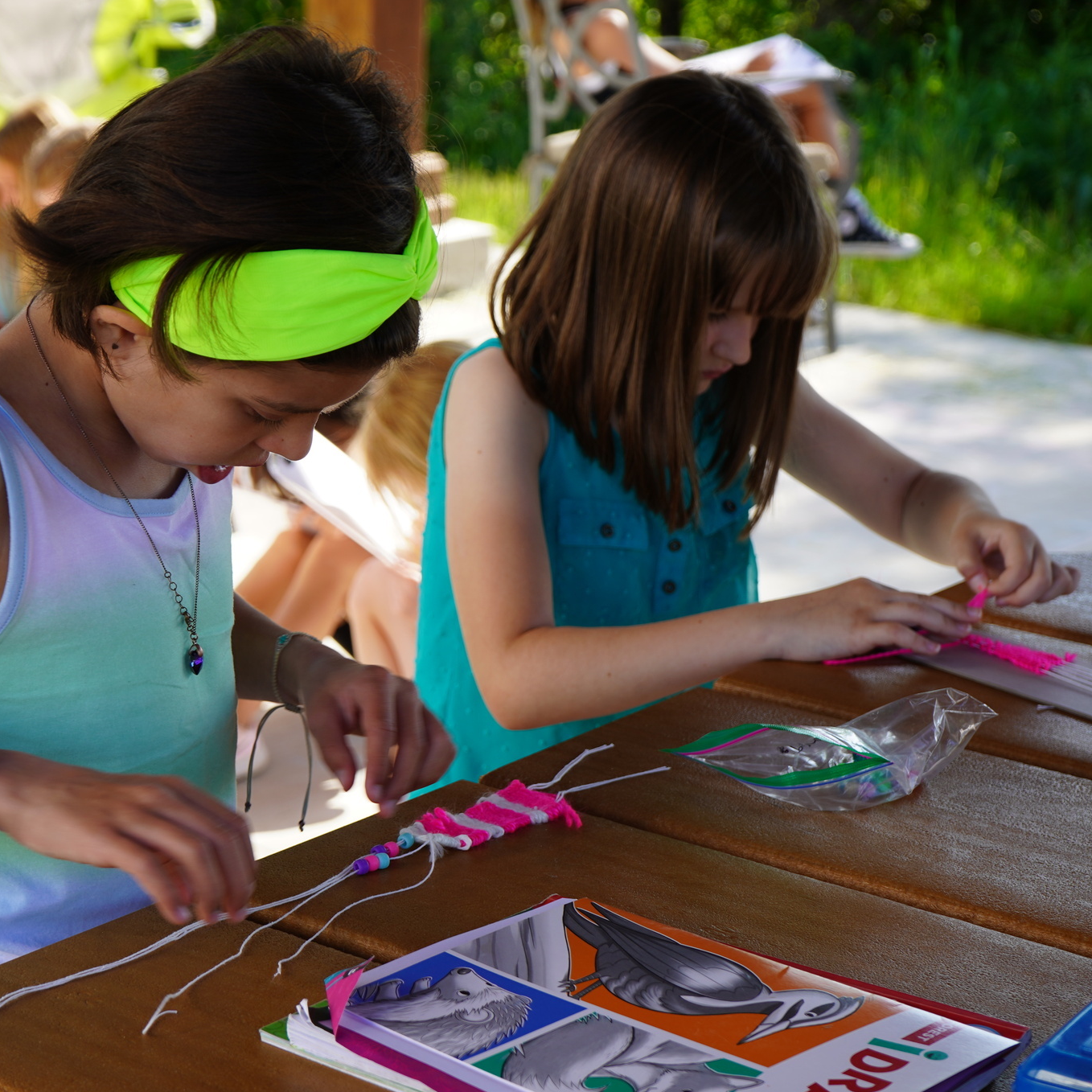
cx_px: 434
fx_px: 2927
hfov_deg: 21.1
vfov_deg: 21.1
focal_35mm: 82
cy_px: 548
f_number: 6.3
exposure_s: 1/100
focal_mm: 64
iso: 100
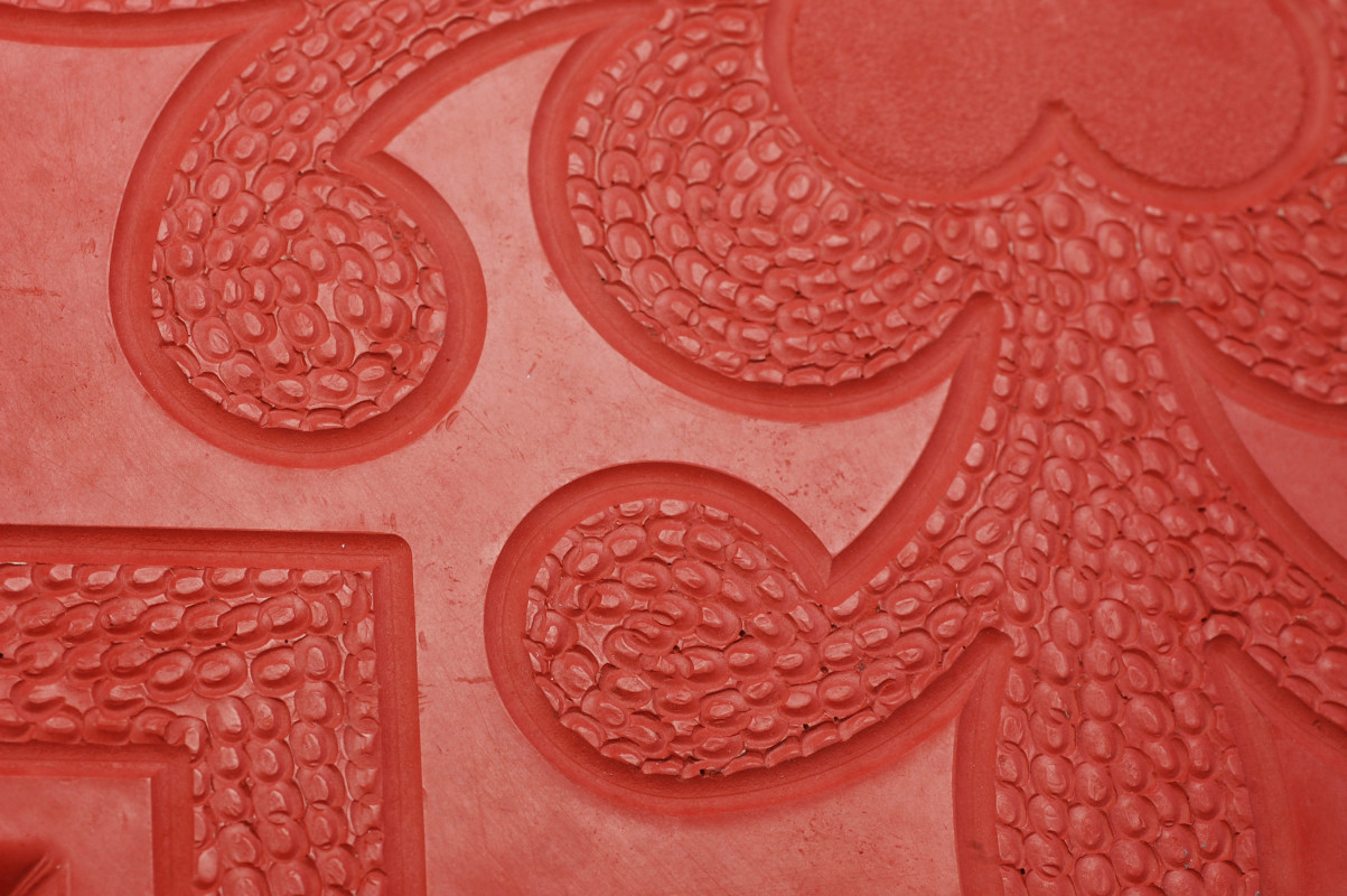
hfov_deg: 15.2
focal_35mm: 135
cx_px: 674
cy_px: 448
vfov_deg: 10.1
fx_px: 5047
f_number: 16
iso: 200
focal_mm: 90
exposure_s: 1/15
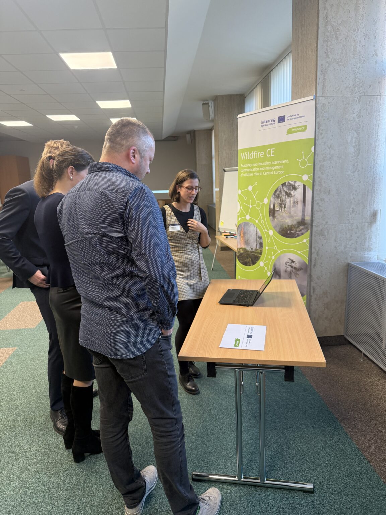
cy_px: 258
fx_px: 357
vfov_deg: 71.6
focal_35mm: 24
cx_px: 193
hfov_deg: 56.8
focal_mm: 6.76
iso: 200
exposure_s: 1/66
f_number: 1.78
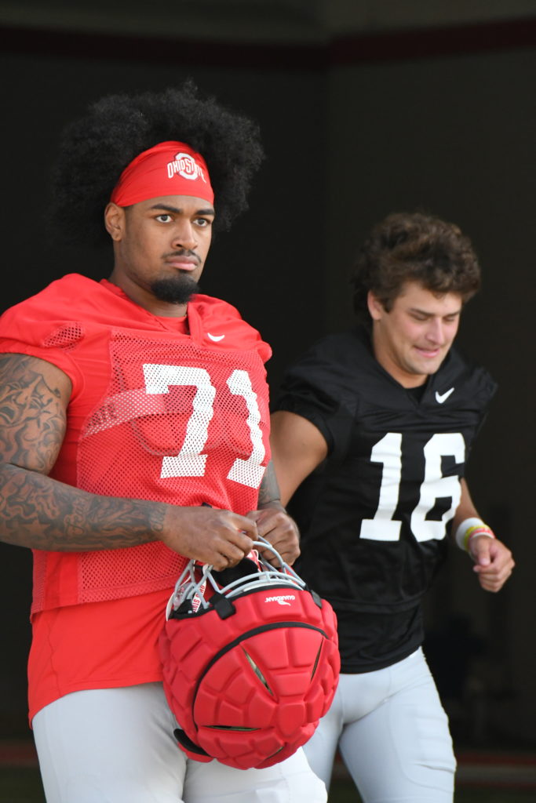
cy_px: 402
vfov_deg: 4.6
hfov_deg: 3.1
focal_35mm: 450
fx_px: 10046
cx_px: 268
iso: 2500
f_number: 10
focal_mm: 300
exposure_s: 1/500
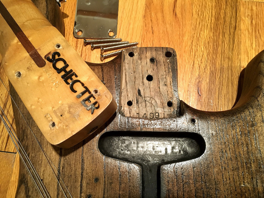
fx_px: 221
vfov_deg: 48.2
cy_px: 99
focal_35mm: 29
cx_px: 132
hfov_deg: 61.7
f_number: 2.2
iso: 200
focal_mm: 4.15
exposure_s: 1/24
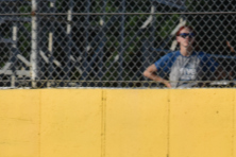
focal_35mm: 633
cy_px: 294
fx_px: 4149
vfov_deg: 2.2
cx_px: 197
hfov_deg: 3.3
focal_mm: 110
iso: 400
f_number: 11
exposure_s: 1/1000
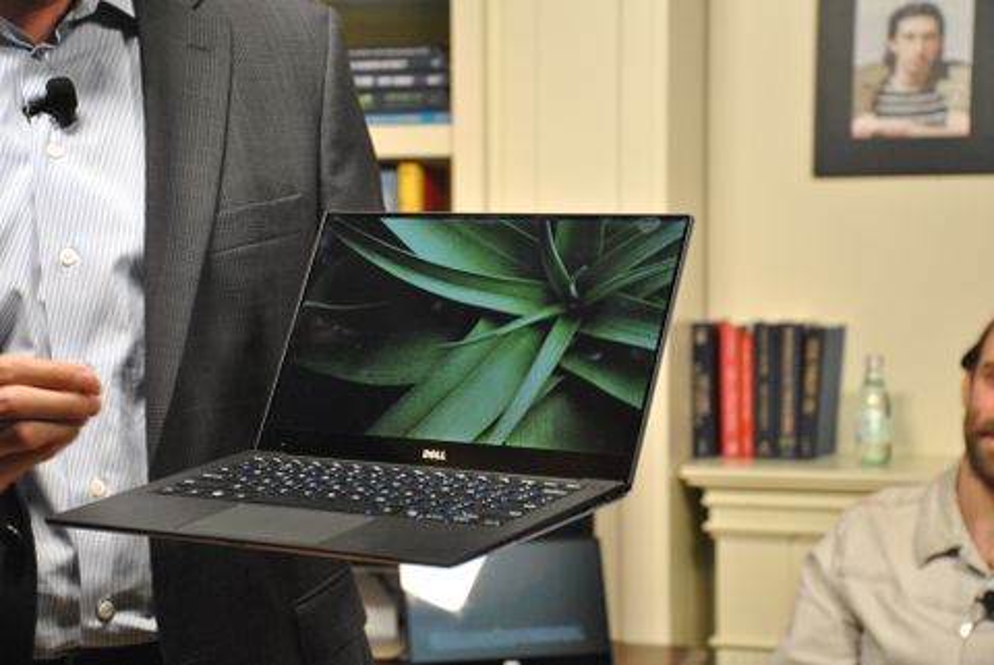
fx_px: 2073
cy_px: 332
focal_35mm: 75
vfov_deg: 18.2
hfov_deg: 27.0
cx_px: 497
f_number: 4.8
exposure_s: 1/50
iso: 800
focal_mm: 50
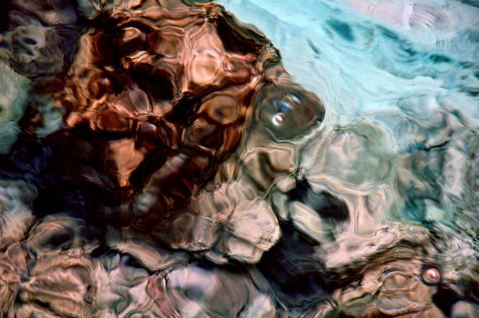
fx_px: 2093
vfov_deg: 8.7
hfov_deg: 13.1
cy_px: 159
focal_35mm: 158
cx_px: 240
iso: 400
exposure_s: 1/60
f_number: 8
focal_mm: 105
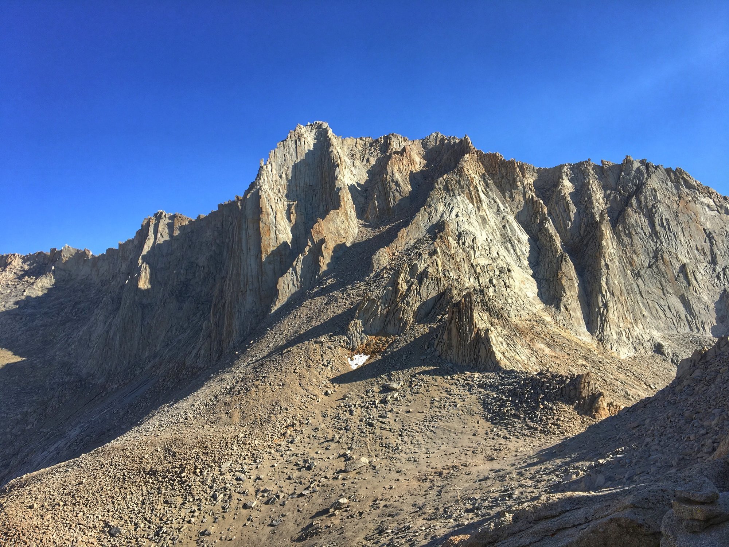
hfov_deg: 61.7
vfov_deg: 48.2
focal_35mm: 29
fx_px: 611
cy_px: 274
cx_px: 364
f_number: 2.2
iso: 25
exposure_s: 1/1282
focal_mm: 4.15
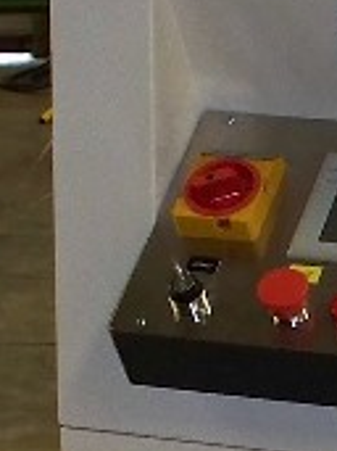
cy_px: 491
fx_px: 2807
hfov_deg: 6.8
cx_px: 461
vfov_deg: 9.1
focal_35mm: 216
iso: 200
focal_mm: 7.54
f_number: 2.8
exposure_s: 1/60
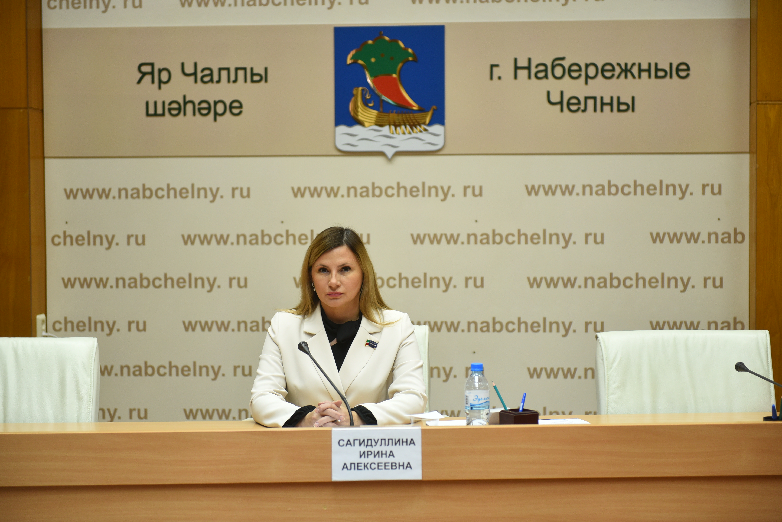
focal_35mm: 70
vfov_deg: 19.5
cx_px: 391
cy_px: 261
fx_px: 1521
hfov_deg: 28.8
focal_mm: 70
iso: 640
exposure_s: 1/125
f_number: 2.8
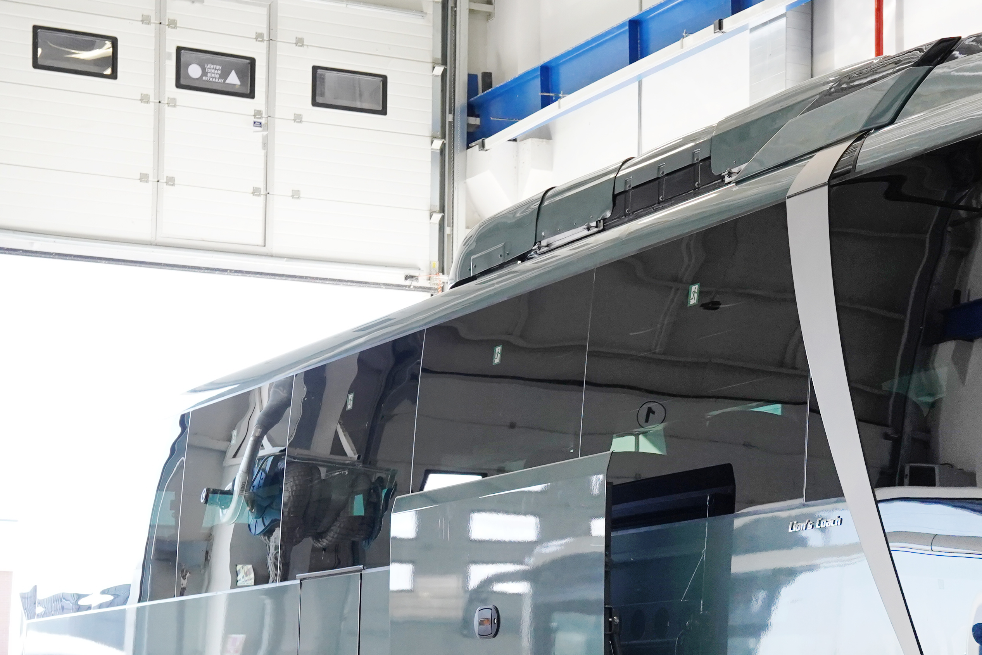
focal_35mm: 92
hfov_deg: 21.6
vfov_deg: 14.6
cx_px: 875
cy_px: 652
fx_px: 2513
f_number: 5.6
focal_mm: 38.9
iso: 2000
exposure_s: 1/320
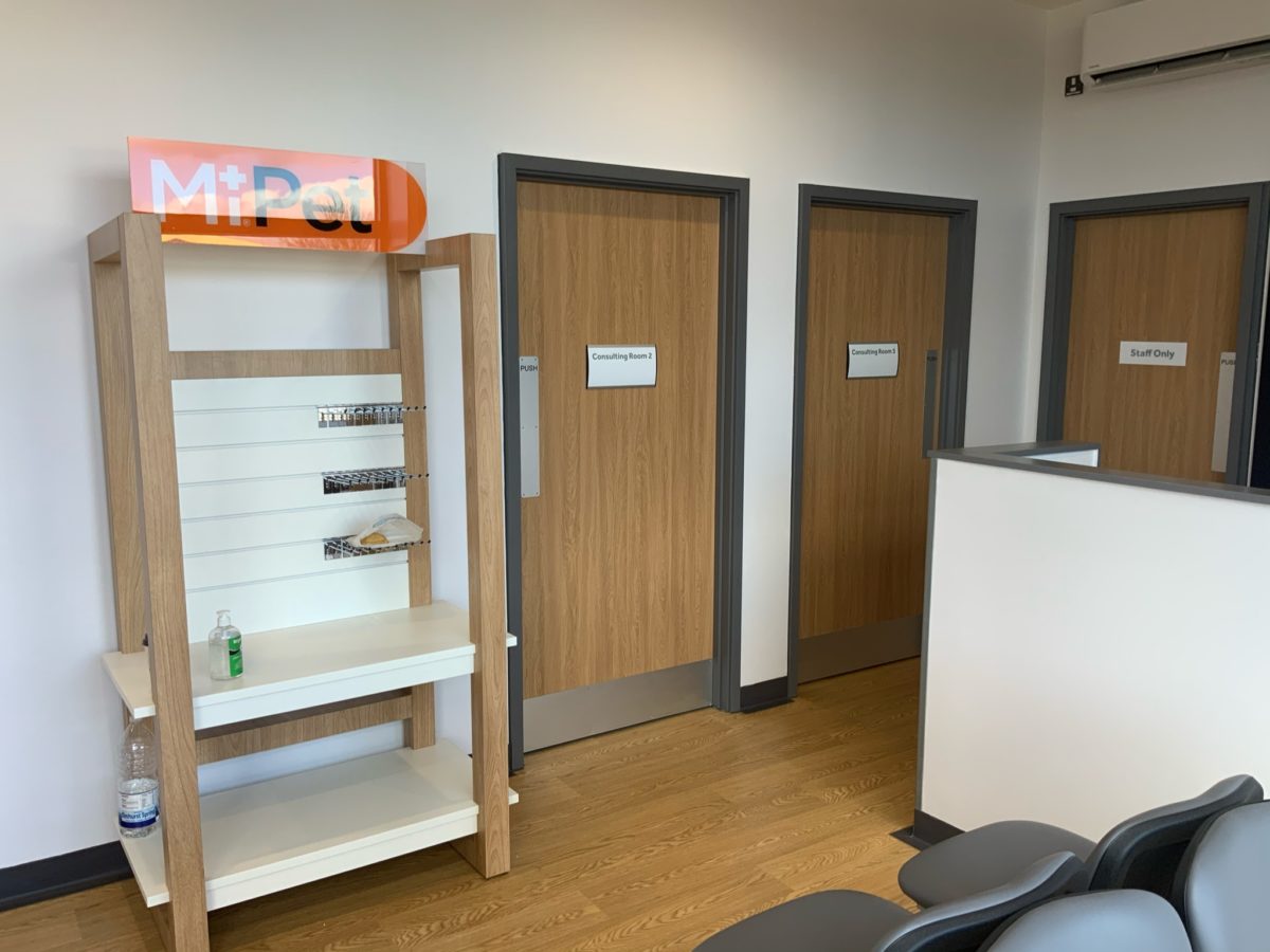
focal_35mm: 29
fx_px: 1064
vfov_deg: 48.2
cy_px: 476
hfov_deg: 61.7
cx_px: 635
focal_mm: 3
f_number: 1.8
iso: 25
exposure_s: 1/120
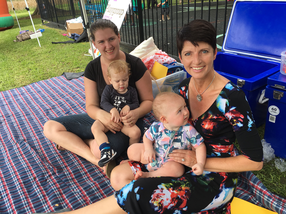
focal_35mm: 29
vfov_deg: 48.2
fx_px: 240
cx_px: 143
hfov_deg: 61.7
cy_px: 107
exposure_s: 1/331
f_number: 2.2
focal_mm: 4.15
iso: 25
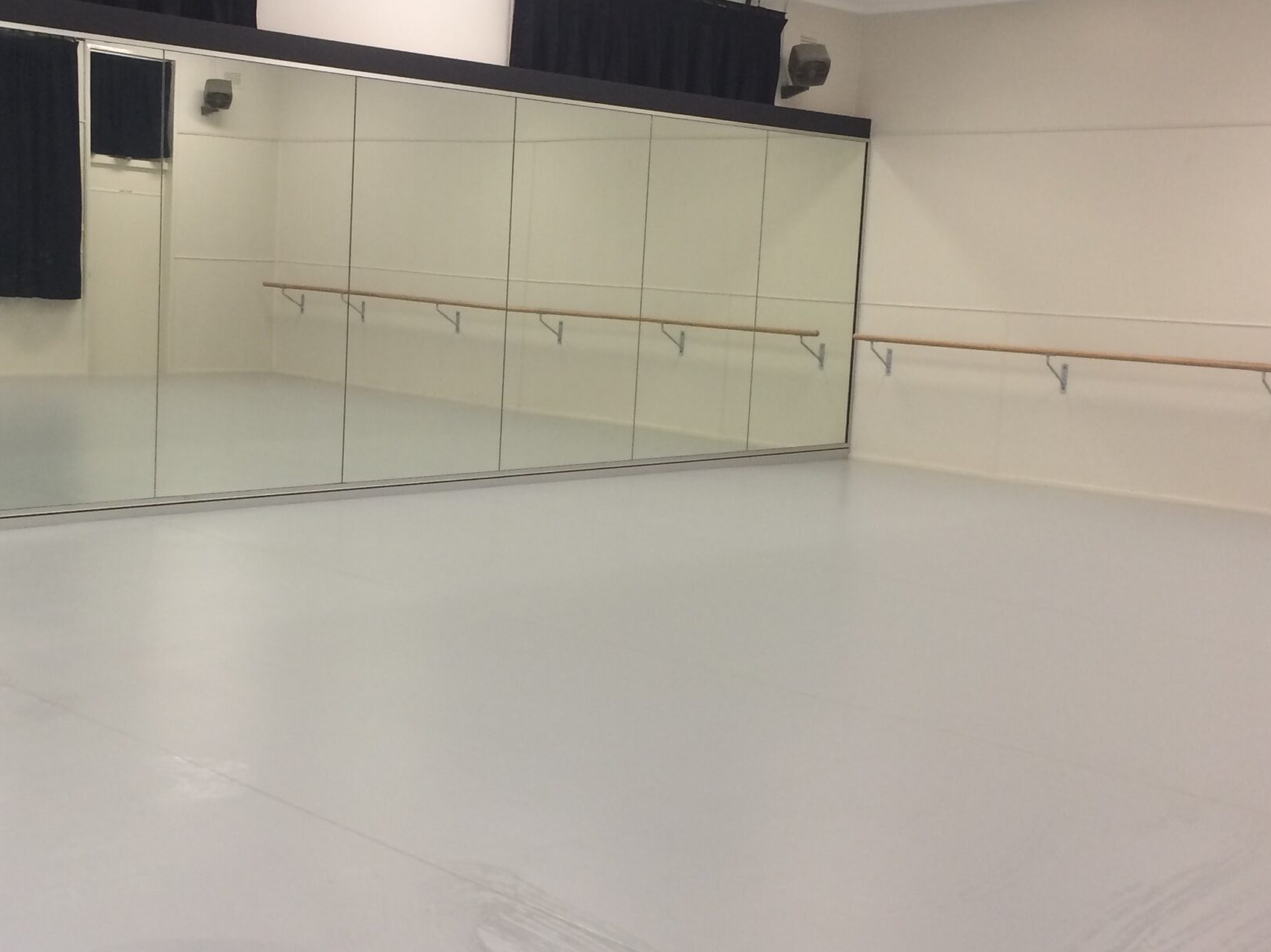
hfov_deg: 41.1
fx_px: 1689
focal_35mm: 46
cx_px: 509
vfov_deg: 31.5
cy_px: 452
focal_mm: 4.15
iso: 64
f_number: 2.2
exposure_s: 1/33
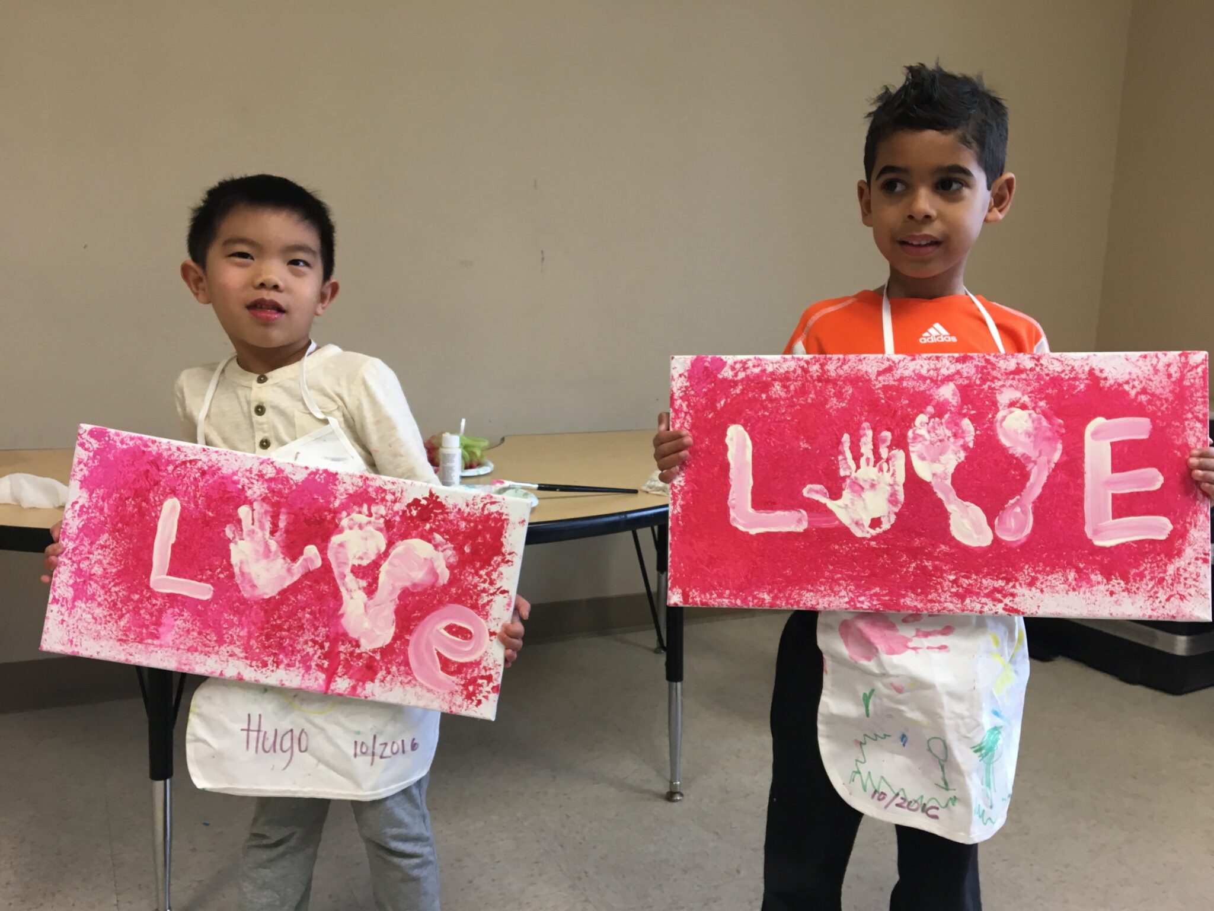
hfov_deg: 61.7
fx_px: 1017
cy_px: 456
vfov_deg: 48.2
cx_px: 607
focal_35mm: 29
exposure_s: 1/30
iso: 64
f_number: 2.2
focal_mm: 4.15
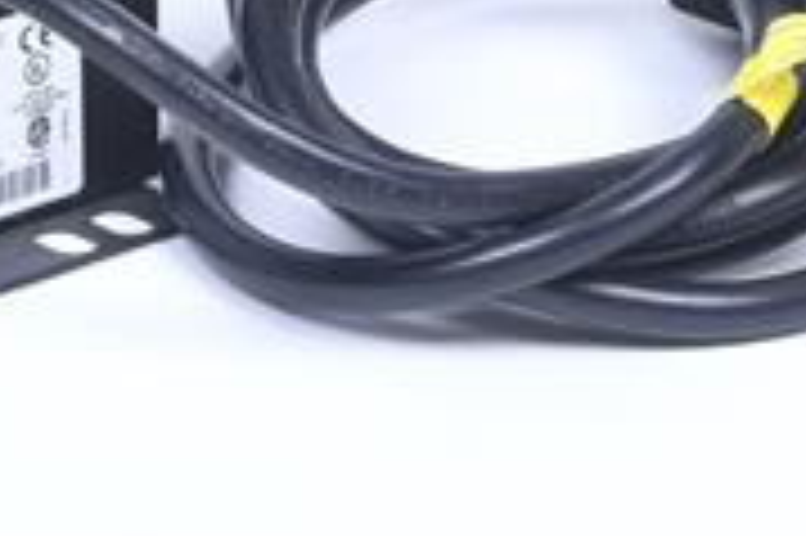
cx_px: 68
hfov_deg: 8.5
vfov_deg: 5.6
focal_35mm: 242
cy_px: -81
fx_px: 5413
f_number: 14
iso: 200
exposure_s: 1/200
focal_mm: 48
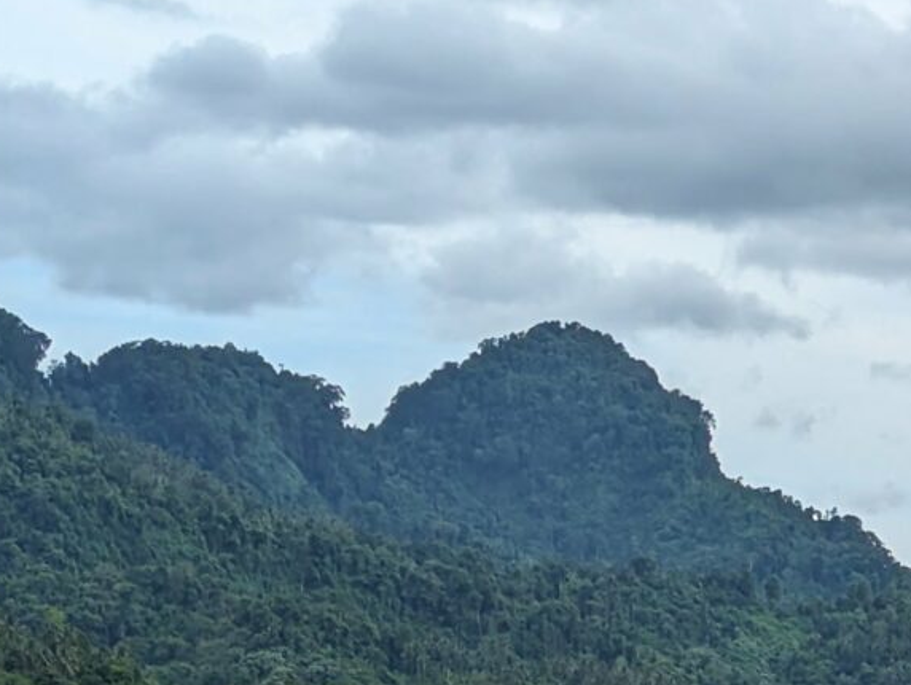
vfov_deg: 8.5
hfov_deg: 11.0
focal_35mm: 172
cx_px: 1406
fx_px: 4530
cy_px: 1010
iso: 48
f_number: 1.85
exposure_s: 1/2232
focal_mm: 6.81
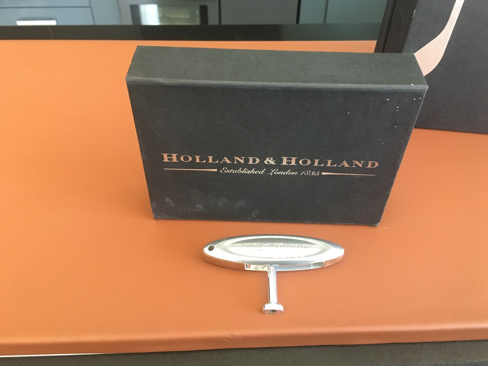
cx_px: 250
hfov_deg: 60.0
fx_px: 423
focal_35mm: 30
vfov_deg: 46.8
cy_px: 177
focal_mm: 4.15
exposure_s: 1/25
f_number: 2.2
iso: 200
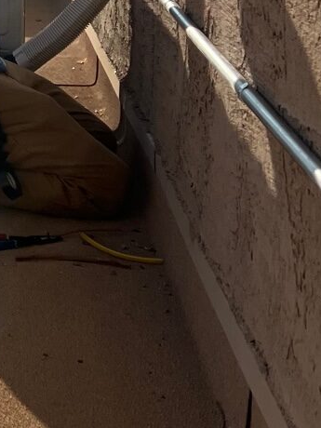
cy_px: -271
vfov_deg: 15.5
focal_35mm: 114
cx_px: -274
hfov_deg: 11.9
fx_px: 1410
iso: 50
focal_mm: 5.7
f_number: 1.5
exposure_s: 1/11364
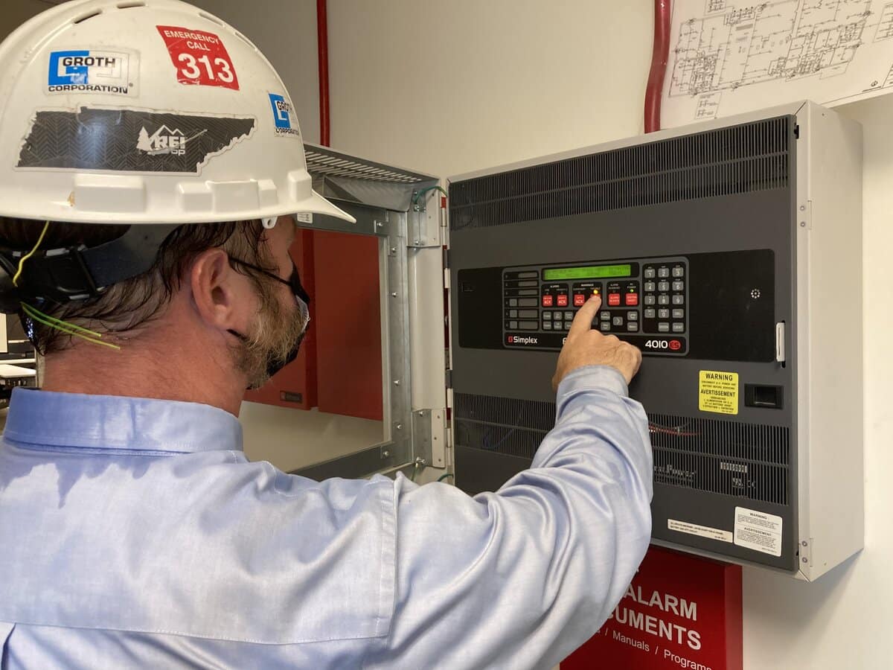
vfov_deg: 49.7
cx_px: 446
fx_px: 722
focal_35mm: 28
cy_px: 335
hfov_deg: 63.4
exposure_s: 1/60
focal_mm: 3.99
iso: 160
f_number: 1.8
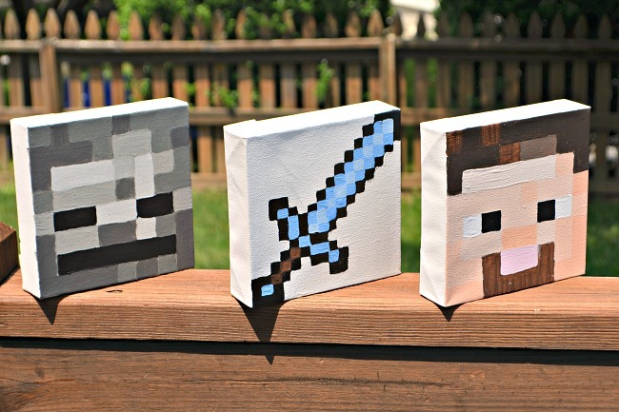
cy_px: 206
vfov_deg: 16.5
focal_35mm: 82
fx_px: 1418
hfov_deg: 24.6
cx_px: 310
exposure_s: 1/320
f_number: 9
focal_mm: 55
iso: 100
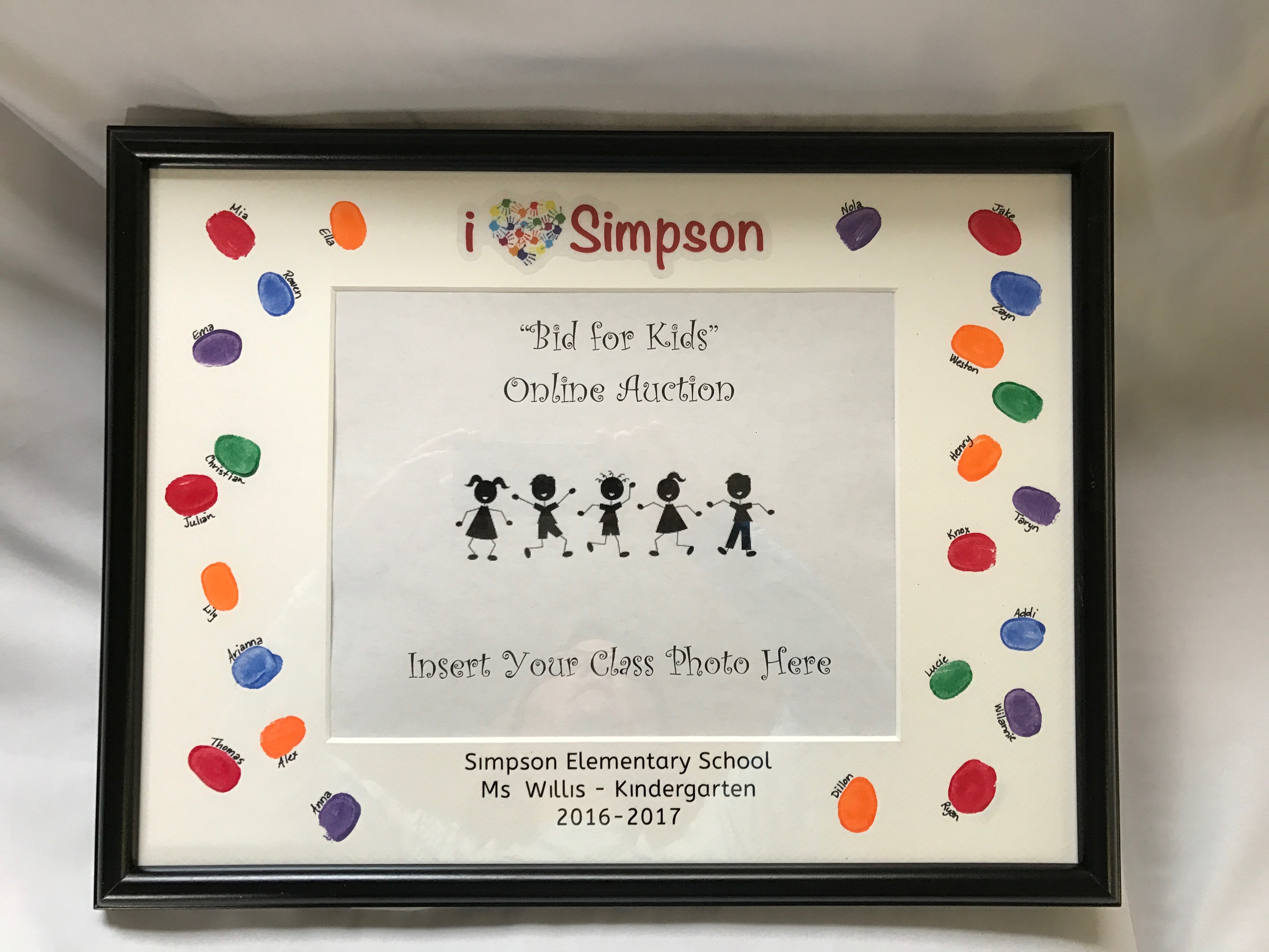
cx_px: 634
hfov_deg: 63.4
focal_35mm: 28
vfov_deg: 49.7
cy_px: 476
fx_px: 1026
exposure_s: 1/24
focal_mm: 3.99
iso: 40
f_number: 1.8
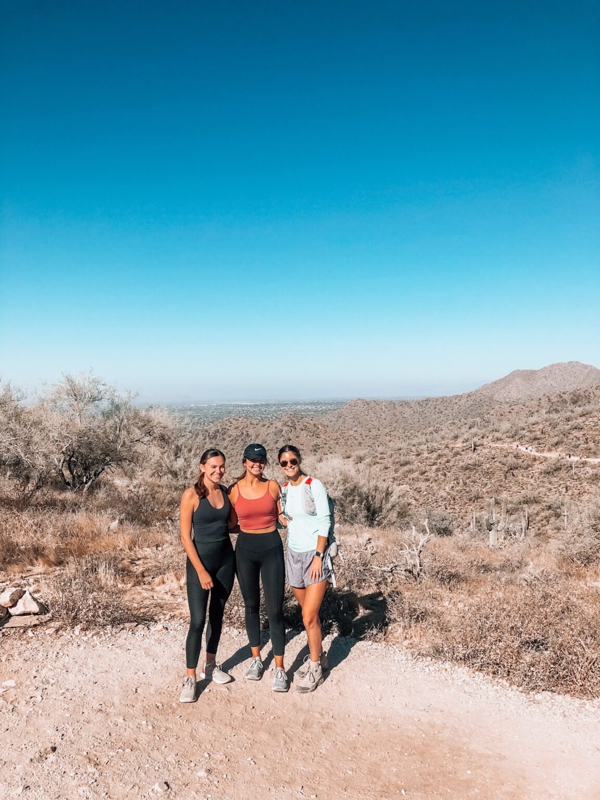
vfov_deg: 63.4
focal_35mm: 28
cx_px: 300
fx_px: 647
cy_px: 400
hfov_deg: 49.7
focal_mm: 4
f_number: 1.8
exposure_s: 1/3000
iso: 20
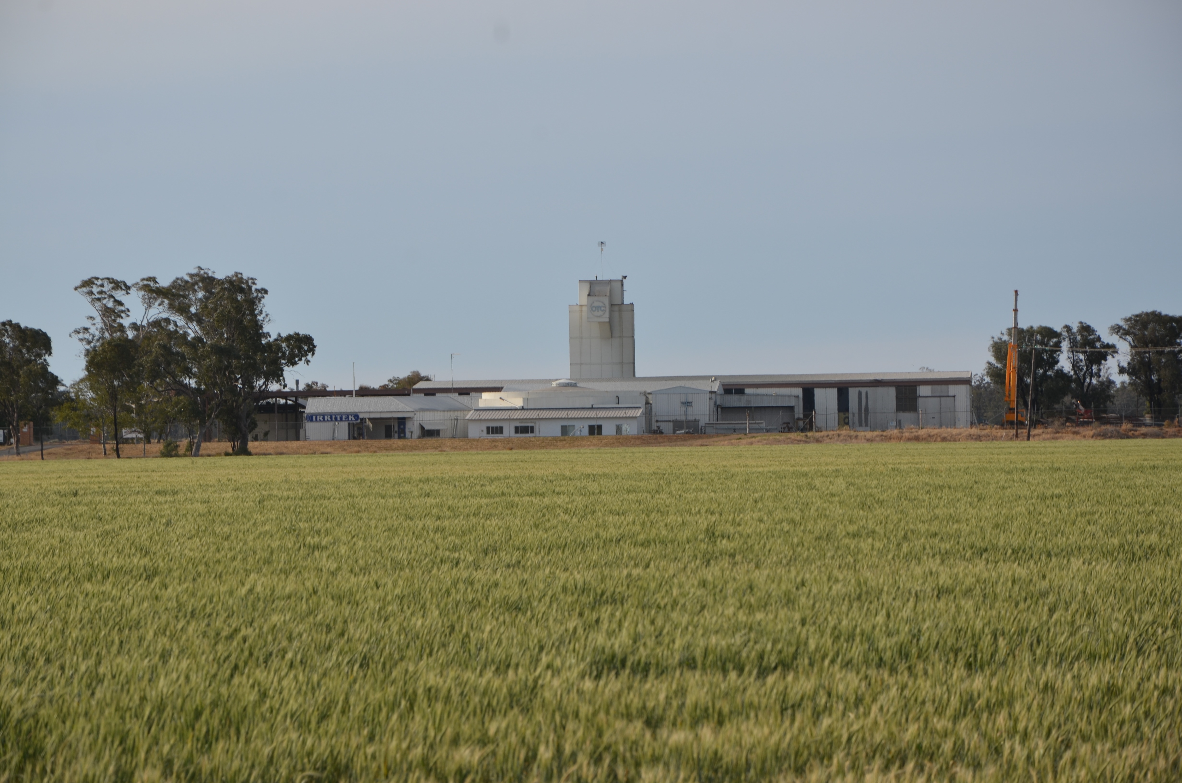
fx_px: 5161
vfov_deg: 8.7
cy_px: 392
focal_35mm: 158
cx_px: 591
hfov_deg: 13.1
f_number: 8
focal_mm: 105
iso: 100
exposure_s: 1/250
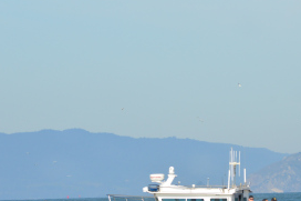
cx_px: 236
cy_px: 158
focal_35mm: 496
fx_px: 4144
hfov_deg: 4.2
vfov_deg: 2.8
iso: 250
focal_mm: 200
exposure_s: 1/500
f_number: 11
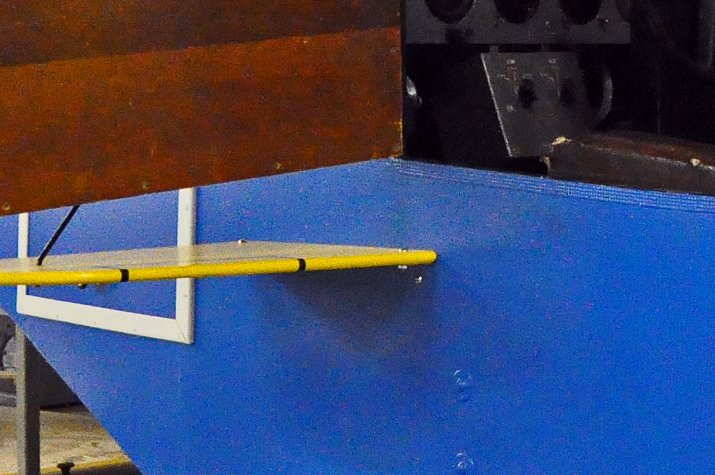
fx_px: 2540
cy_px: -26
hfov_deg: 15.2
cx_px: 970
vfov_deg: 10.6
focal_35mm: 128
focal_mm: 20
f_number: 4.5
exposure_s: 1/80
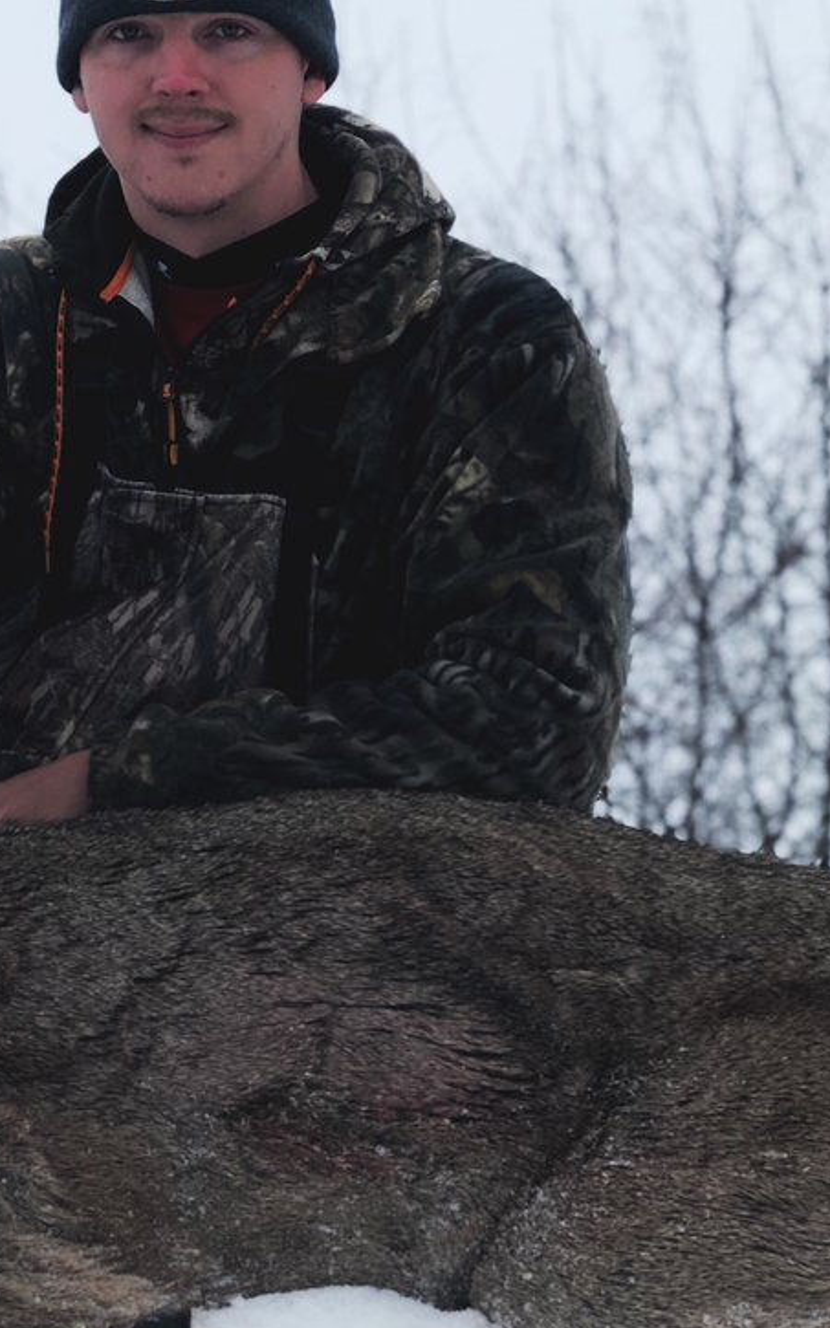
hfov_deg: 12.7
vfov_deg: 20.8
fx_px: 3620
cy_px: 692
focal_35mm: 100
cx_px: -203
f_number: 2.8
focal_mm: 6.6
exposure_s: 1/60
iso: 25
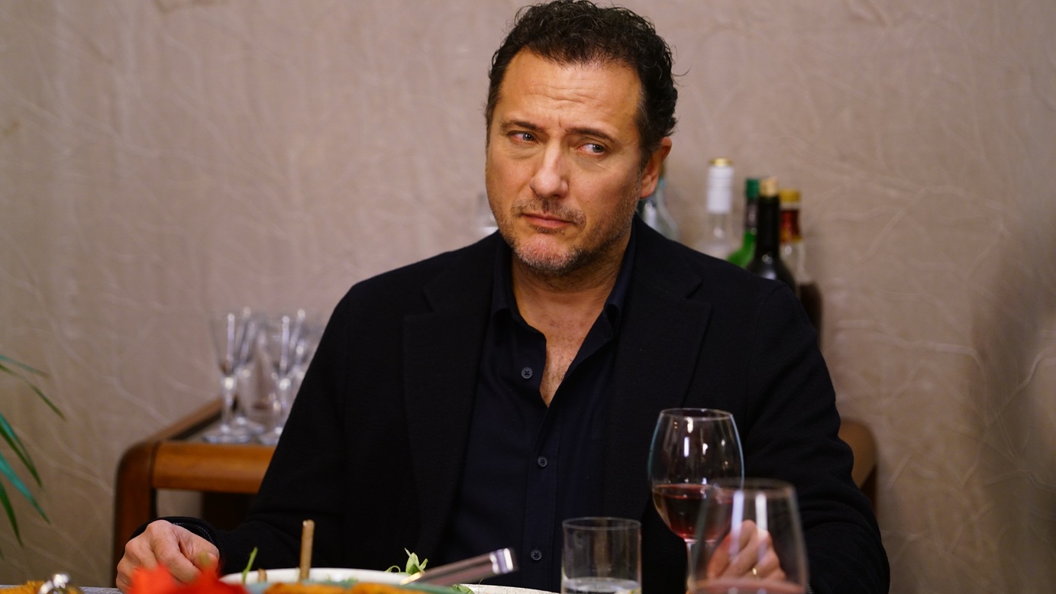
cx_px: 531
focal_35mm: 175
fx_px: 4900
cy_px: 247
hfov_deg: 12.3
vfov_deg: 6.9
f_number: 4
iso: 1600
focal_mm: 165
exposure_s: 1/20
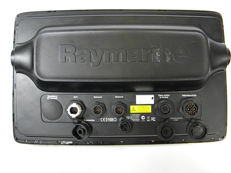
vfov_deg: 41.8
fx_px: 227
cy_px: 84
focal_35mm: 34
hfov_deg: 54.0
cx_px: 117
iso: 720
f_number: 3.5
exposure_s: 1/170
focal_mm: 5
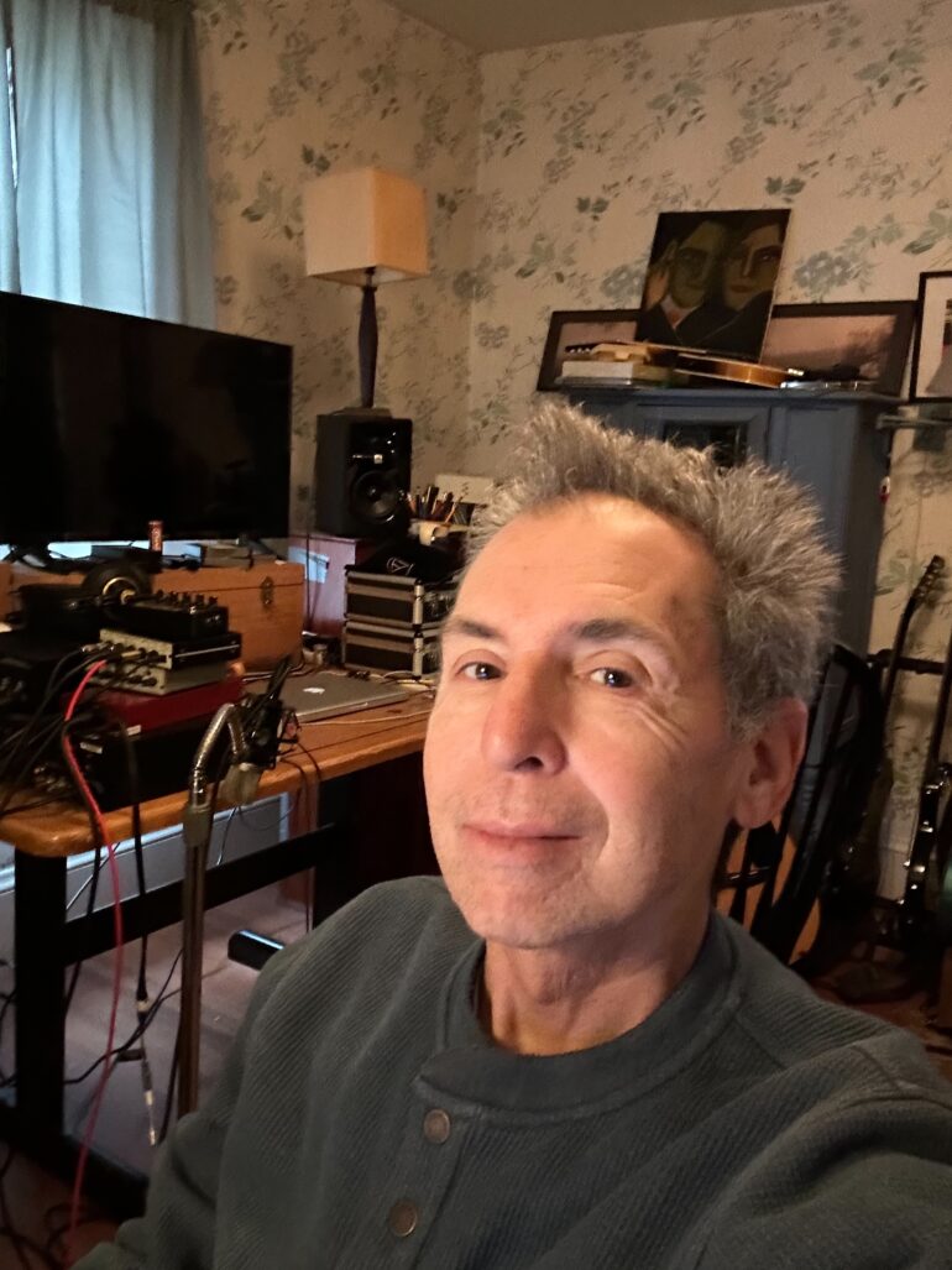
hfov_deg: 46.8
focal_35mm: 30
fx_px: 1100
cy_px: 635
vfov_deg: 60.0
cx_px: 476
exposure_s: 1/24
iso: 500
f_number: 1.9
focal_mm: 2.69
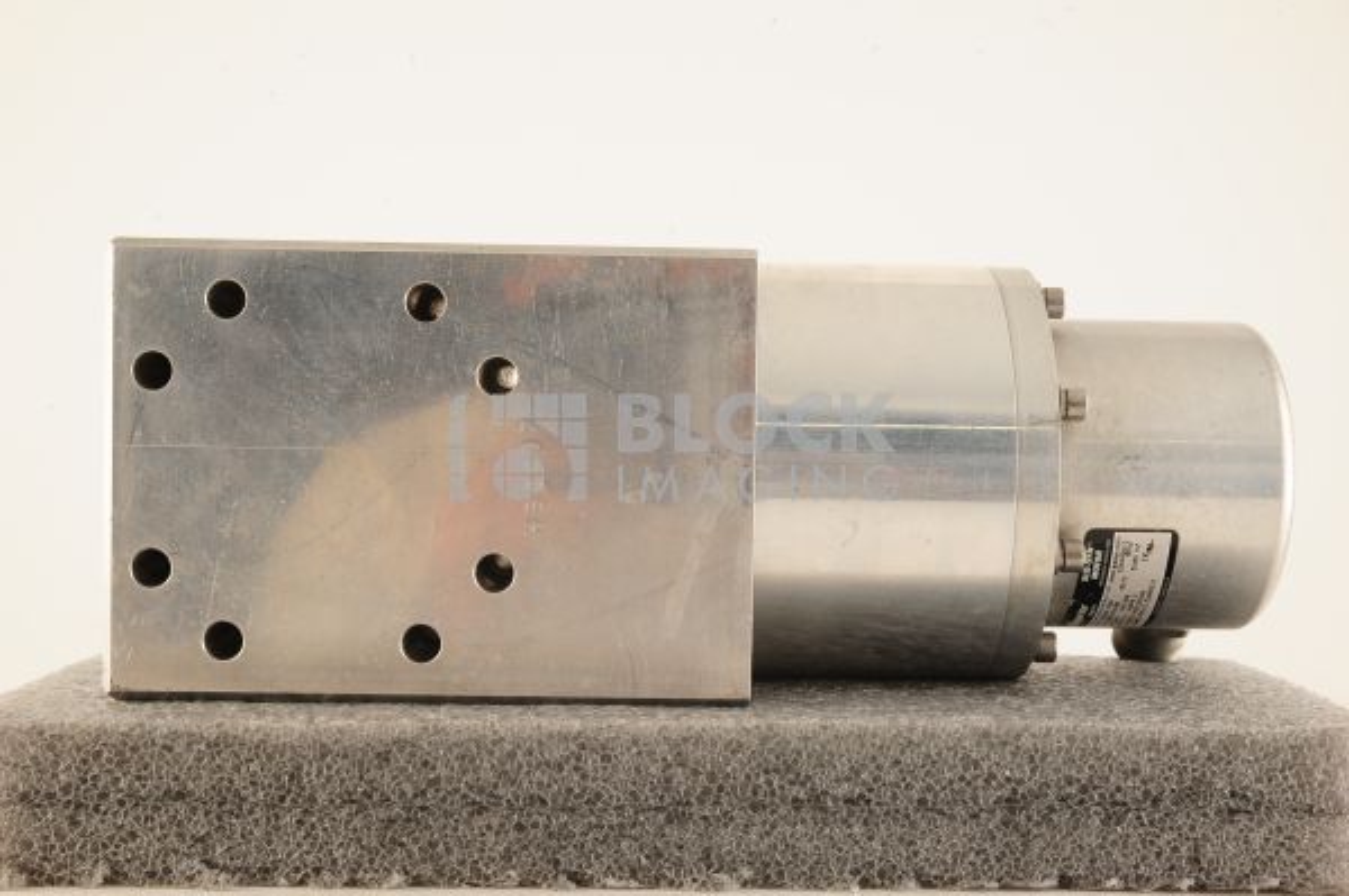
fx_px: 1872
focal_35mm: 50
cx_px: 674
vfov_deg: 26.9
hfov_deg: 39.6
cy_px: 448
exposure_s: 1/160
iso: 1600
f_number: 14
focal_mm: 50
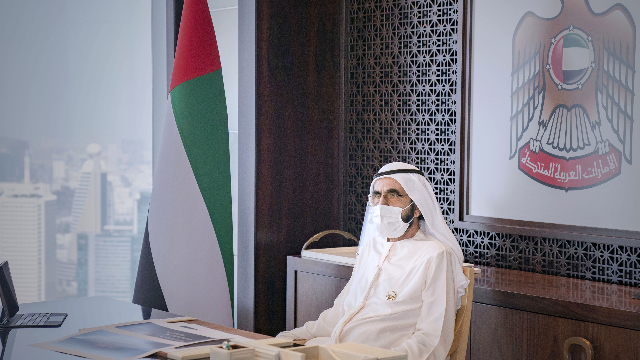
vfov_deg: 17.5
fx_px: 1171
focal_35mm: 69
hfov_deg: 30.6
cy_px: 180
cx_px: 309
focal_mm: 57
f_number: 4
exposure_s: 1/200
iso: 1250
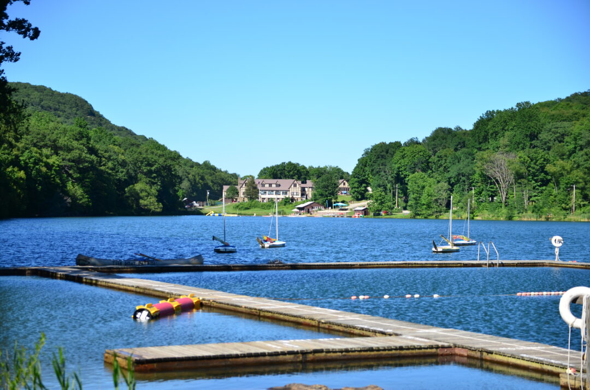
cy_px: 195
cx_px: 295
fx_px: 1226
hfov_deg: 27.0
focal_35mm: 75
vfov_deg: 18.1
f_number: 2.8
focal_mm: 50
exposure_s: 1/1250
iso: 100
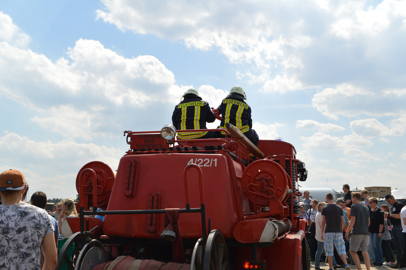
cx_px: 203
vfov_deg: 31.8
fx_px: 473
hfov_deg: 46.4
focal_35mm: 42
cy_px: 135
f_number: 9
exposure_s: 1/320
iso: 100
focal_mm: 28
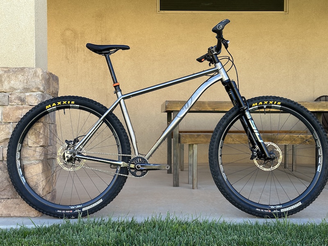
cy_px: 123
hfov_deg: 39.7
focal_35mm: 48
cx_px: 164
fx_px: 455
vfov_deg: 30.3
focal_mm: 6.86
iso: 64
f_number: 1.78
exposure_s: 1/361
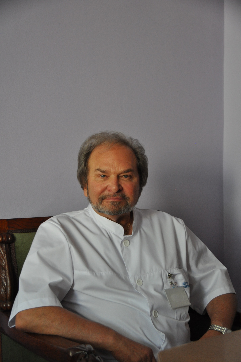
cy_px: 181
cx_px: 120
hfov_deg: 18.1
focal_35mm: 75
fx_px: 755
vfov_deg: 27.0
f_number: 4.8
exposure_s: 1/50
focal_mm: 50
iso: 800
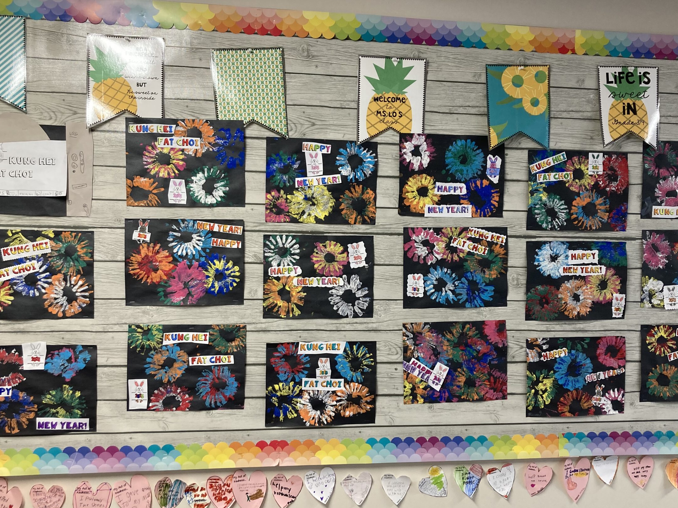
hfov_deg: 55.3
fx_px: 646
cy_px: 264
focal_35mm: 33
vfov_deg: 42.9
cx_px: 371
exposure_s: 1/60
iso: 100
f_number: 1.8
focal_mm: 3.99
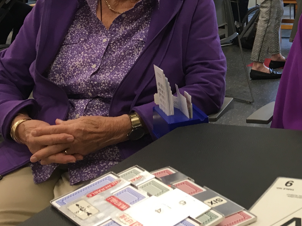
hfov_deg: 25.4
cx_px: 357
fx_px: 602
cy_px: 25
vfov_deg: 20.9
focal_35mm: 69
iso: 64
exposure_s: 1/30
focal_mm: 4.15
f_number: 2.2
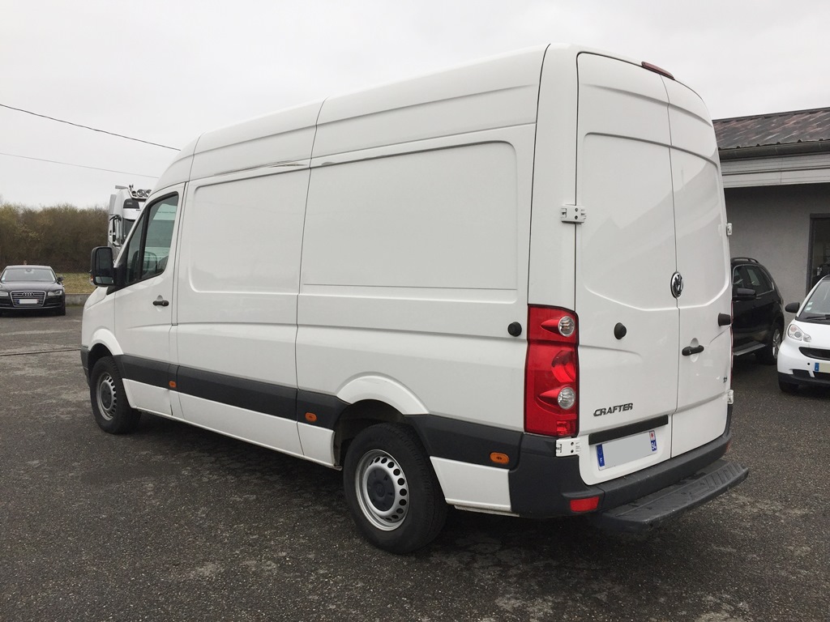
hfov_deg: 61.7
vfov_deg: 48.2
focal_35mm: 29
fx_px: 695
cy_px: 311
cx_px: 415
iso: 32
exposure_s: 1/482
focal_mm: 4.15
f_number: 2.2
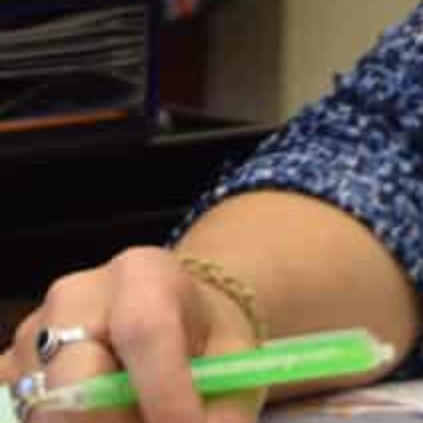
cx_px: -128
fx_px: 6802
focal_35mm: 492
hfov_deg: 3.6
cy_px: -486
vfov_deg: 3.5
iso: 400
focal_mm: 40
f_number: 4.5
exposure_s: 1/80
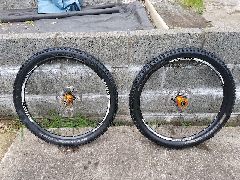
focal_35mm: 26
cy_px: 90
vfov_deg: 53.1
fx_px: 180
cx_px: 120
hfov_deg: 67.3
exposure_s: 1/100
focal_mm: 4.2
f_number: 1.7
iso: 40
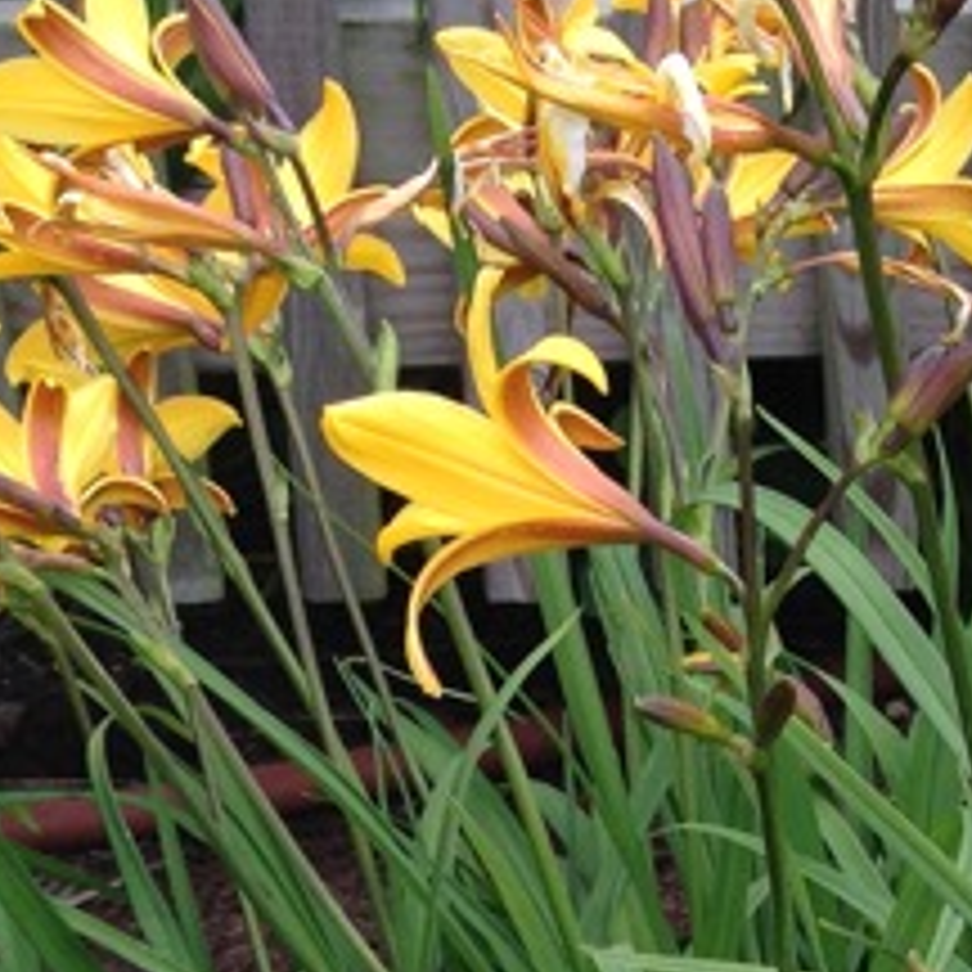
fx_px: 4289
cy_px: 1602
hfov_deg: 12.6
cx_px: 1215
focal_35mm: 135
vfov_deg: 12.1
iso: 50
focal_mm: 4.12
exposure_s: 1/459
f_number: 2.4
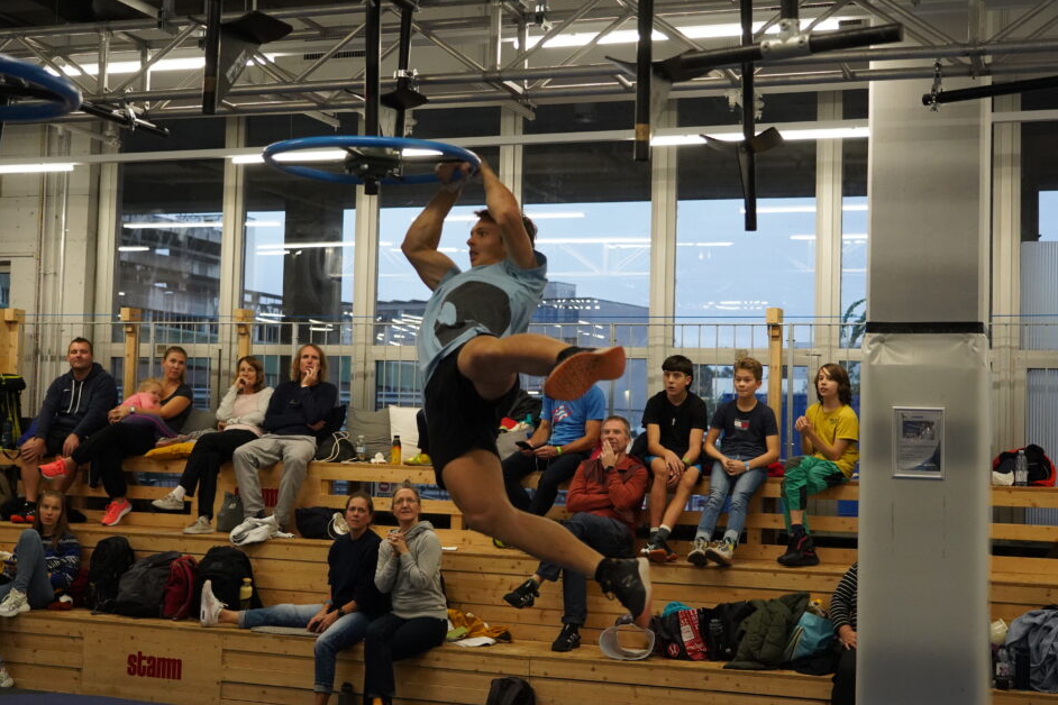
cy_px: 352
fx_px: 1469
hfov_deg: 39.6
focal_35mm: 50
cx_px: 519
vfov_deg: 27.0
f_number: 4
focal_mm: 46
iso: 6400
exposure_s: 1/1000
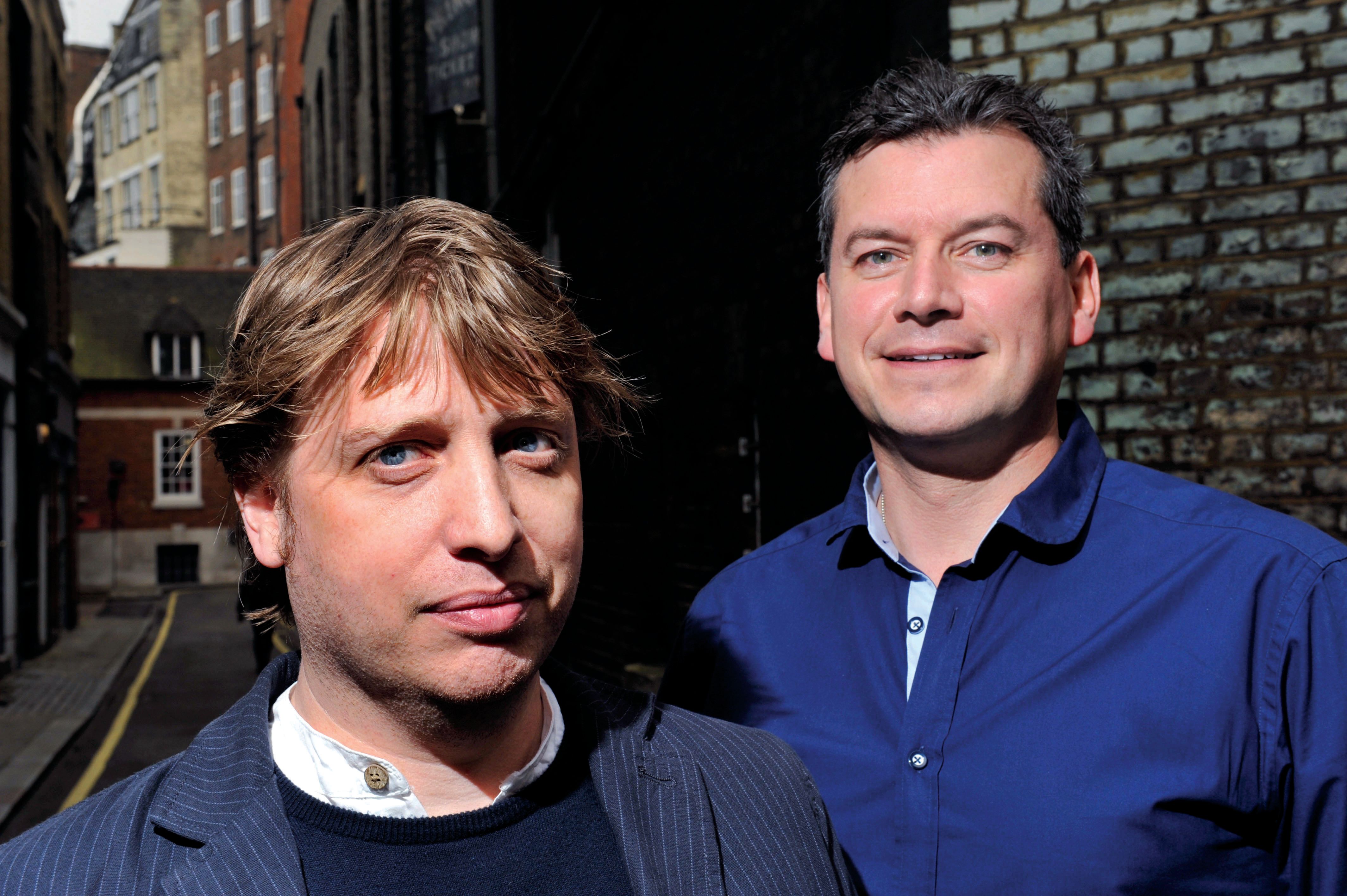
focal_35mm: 52
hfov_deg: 38.2
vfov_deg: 26.0
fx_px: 1944
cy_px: 448
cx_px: 674
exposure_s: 1/250
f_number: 14
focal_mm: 52
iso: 400
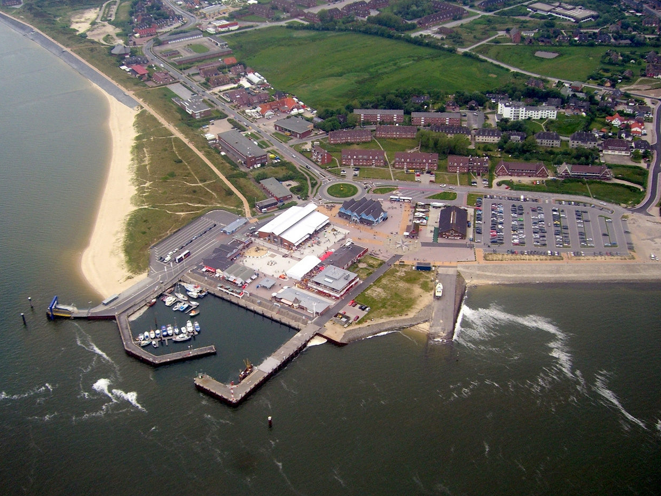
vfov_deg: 32.9
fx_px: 840
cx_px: 320
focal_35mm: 44
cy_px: 255
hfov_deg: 42.9
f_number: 2.7
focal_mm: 6.2
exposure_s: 1/250
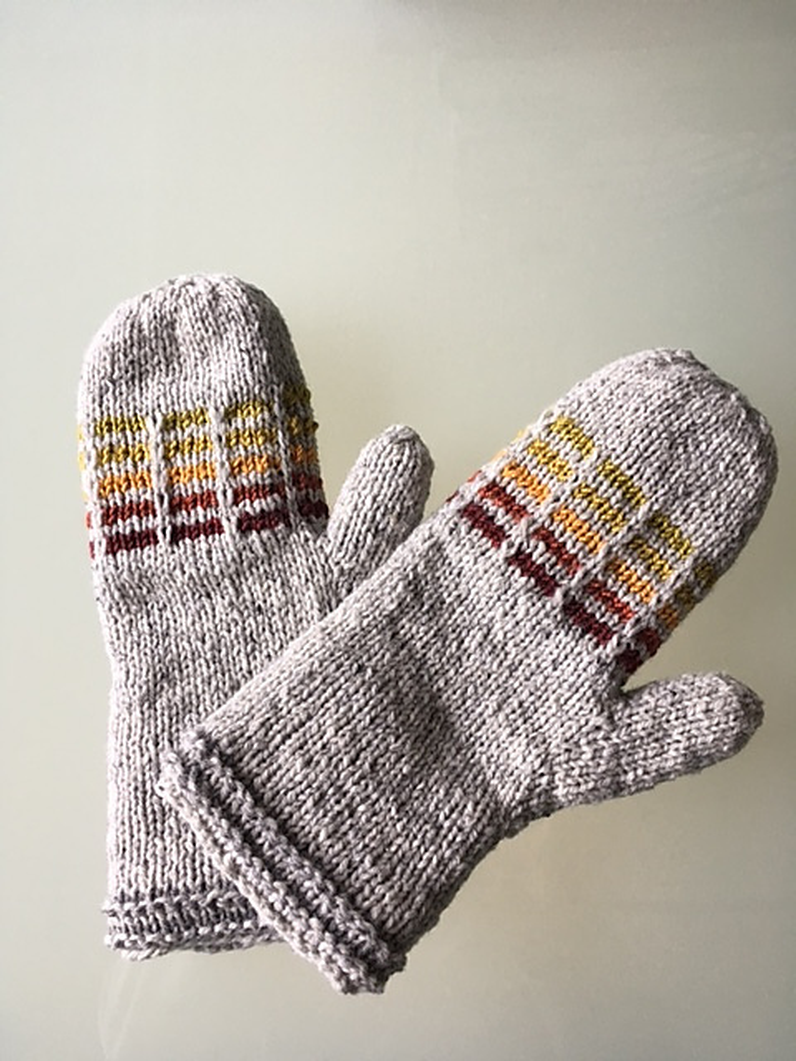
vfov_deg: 61.7
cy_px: 530
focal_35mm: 29
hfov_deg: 48.2
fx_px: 889
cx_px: 398
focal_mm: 4.15
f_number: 2.2
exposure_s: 1/30
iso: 40
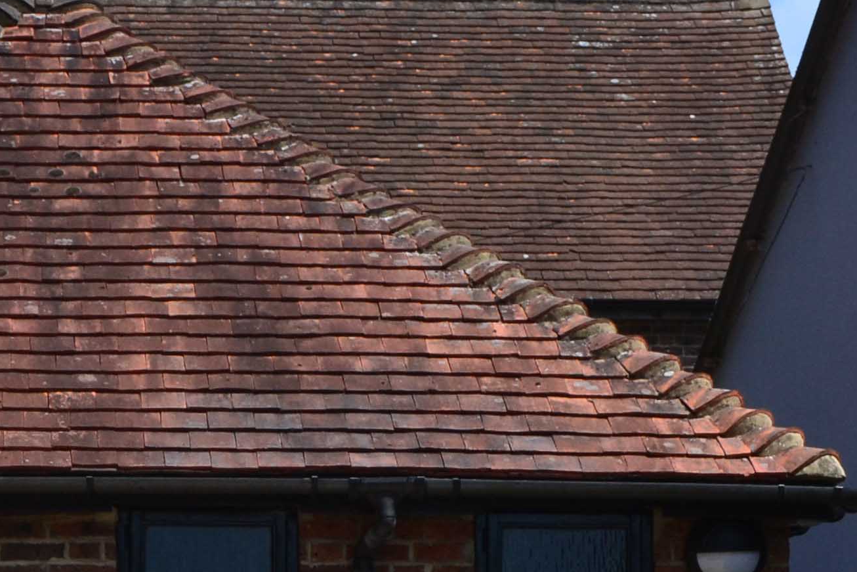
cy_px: 946
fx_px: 3023
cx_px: 282
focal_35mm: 127
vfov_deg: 10.3
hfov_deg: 16.1
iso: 400
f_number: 11
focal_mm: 24
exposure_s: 1/500
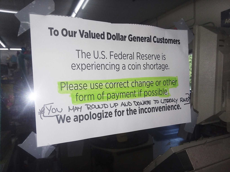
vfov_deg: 51.4
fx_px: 179
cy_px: 86
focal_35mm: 27
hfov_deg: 65.3
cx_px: 115
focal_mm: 2.91
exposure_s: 1/261
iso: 50
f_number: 1.9
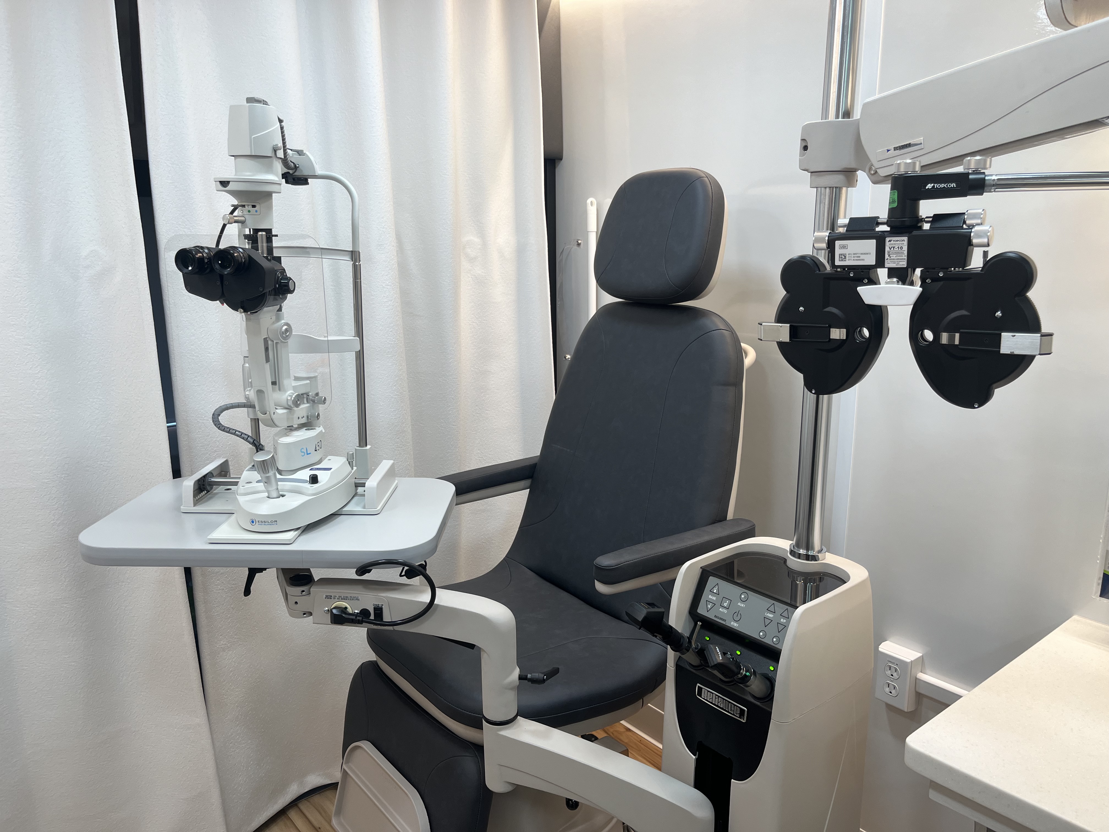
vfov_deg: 53.1
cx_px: 554
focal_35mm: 26
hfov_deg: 67.3
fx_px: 833
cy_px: 416
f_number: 1.6
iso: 50
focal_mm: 5.1
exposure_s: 1/76
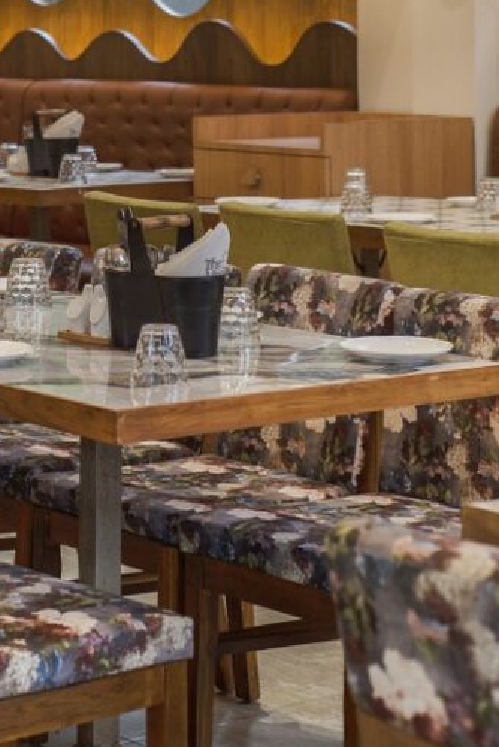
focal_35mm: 115
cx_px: 7
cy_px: -69
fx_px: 2388
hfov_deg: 11.8
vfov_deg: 17.2
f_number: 4
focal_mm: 50
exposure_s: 1/40
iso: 100
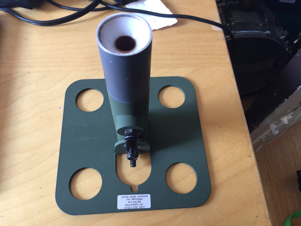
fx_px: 252
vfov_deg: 48.2
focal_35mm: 29
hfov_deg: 61.7
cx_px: 150
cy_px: 113
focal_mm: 4.15
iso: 125
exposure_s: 1/30
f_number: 2.2
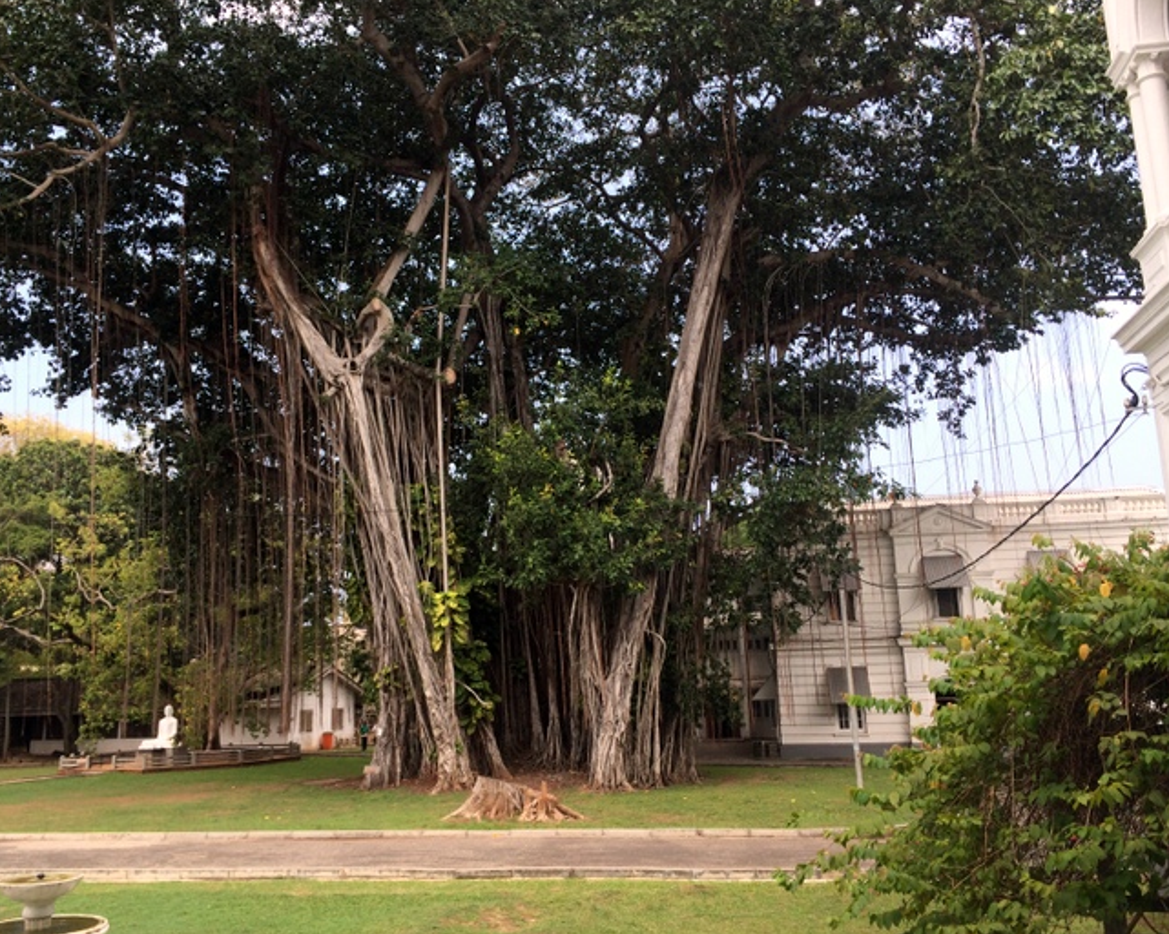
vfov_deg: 45.8
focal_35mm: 32
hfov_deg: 55.6
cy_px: 466
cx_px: 547
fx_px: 1106
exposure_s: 1/622
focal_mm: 4.12
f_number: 2.2
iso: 32
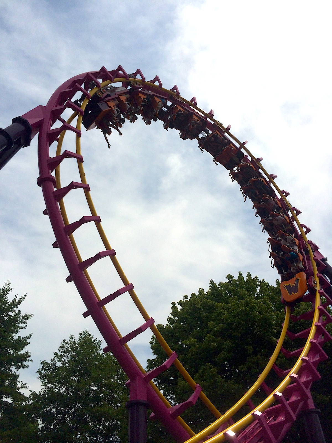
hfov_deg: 46.8
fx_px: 384
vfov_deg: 60.0
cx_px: 166
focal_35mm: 30
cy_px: 222
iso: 40
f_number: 2.2
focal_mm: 4.12
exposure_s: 1/10309
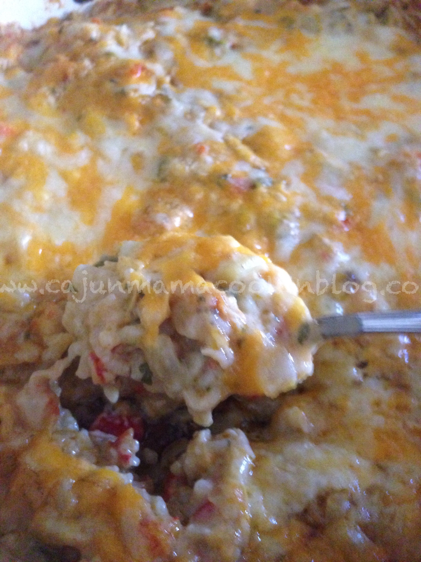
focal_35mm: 33
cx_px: 210
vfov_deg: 55.4
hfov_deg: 42.9
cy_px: 281
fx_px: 535
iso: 800
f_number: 2.4
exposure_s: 1/15
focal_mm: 4.12
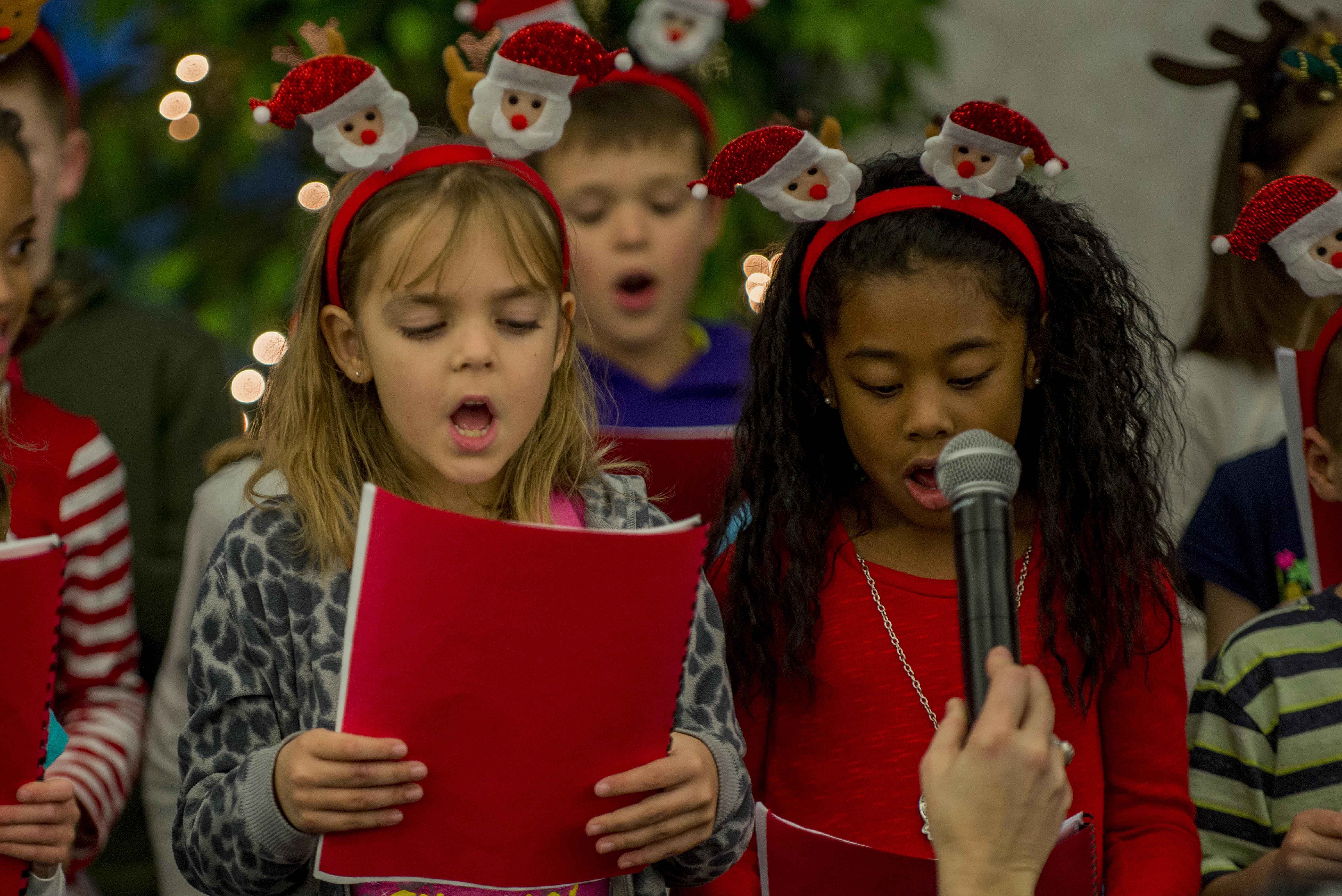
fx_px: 6712
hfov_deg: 11.4
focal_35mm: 180
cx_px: 671
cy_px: 448
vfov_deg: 7.6
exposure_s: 1/125
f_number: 3.2
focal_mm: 180
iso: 1250
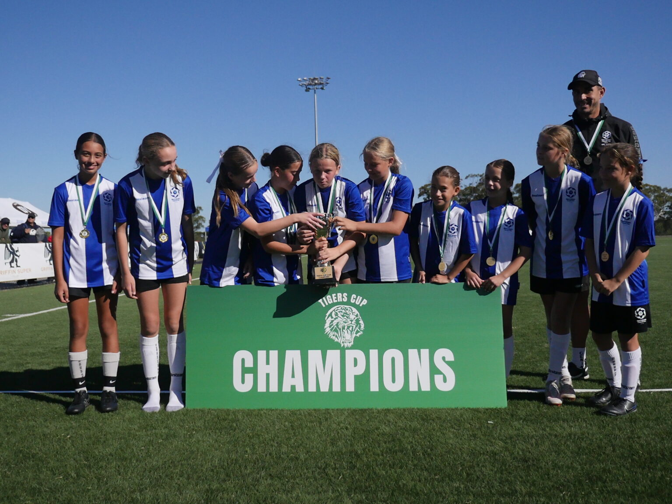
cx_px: 336
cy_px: 252
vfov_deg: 41.8
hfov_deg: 54.0
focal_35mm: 34
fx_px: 660
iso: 800
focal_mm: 17
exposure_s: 1/16000
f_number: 2.8
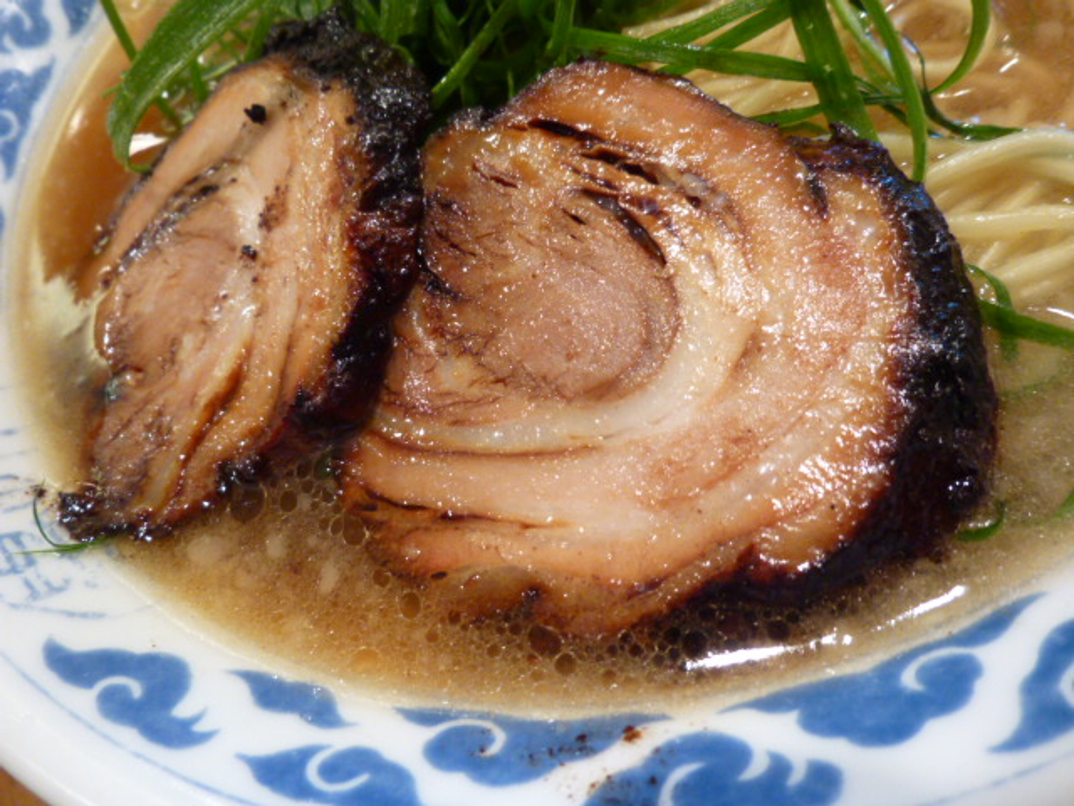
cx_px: 537
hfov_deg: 69.4
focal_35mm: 25
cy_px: 403
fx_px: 776
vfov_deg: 54.9
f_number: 3.1
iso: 400
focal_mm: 4.5
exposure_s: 1/30
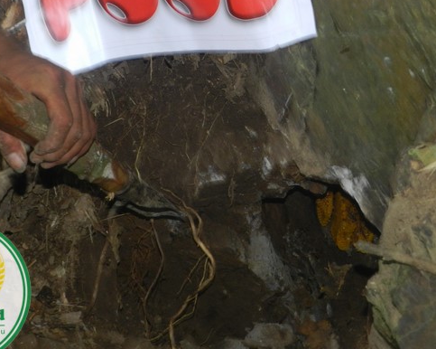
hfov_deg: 19.8
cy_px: 99
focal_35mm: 97
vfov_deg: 15.8
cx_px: 237
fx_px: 1251
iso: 200
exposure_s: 1/30
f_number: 4.6
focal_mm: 10.7
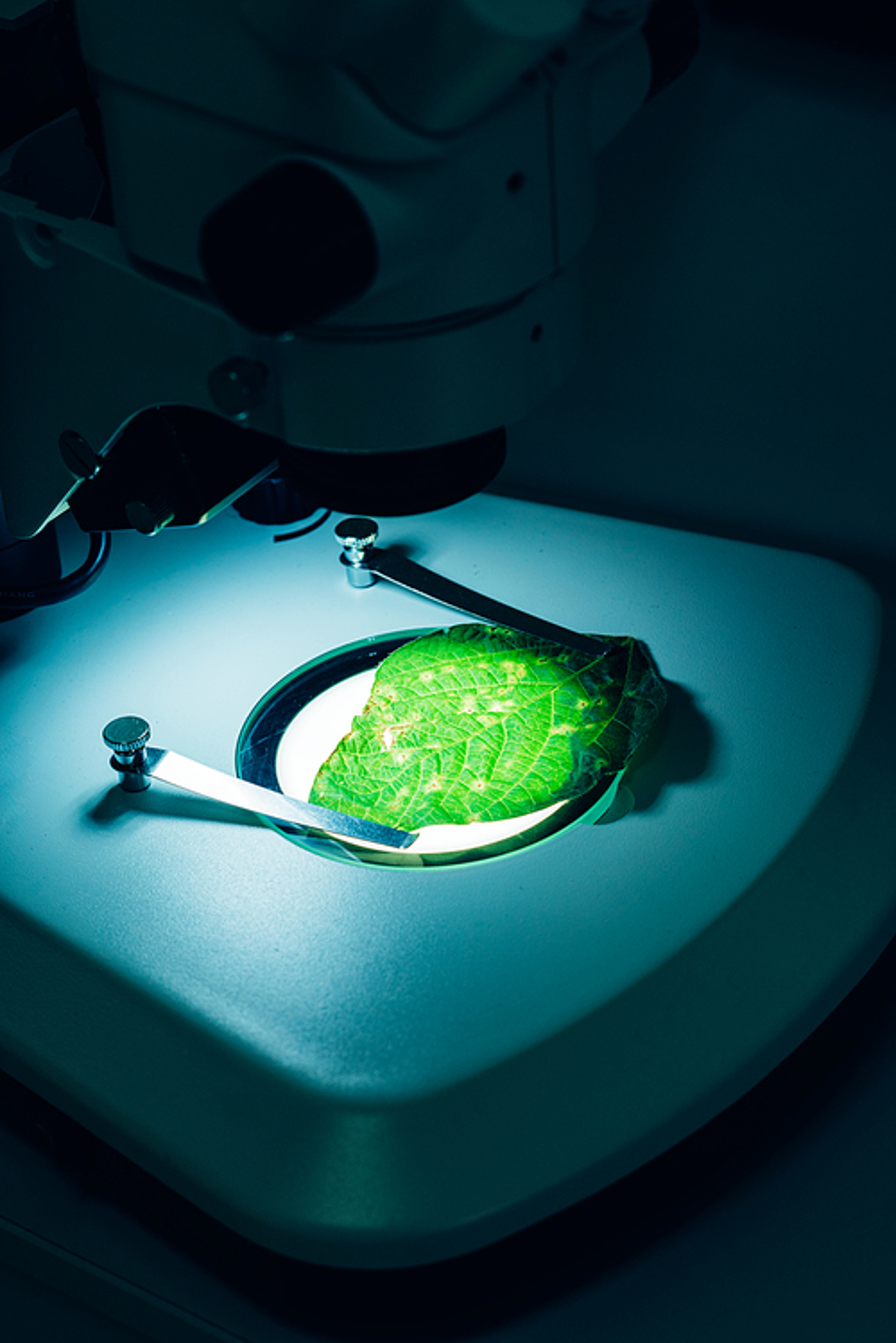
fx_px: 3170
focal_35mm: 85
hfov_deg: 16.1
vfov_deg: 23.9
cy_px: 672
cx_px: 448
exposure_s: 1/160
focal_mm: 85
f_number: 6.3
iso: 400
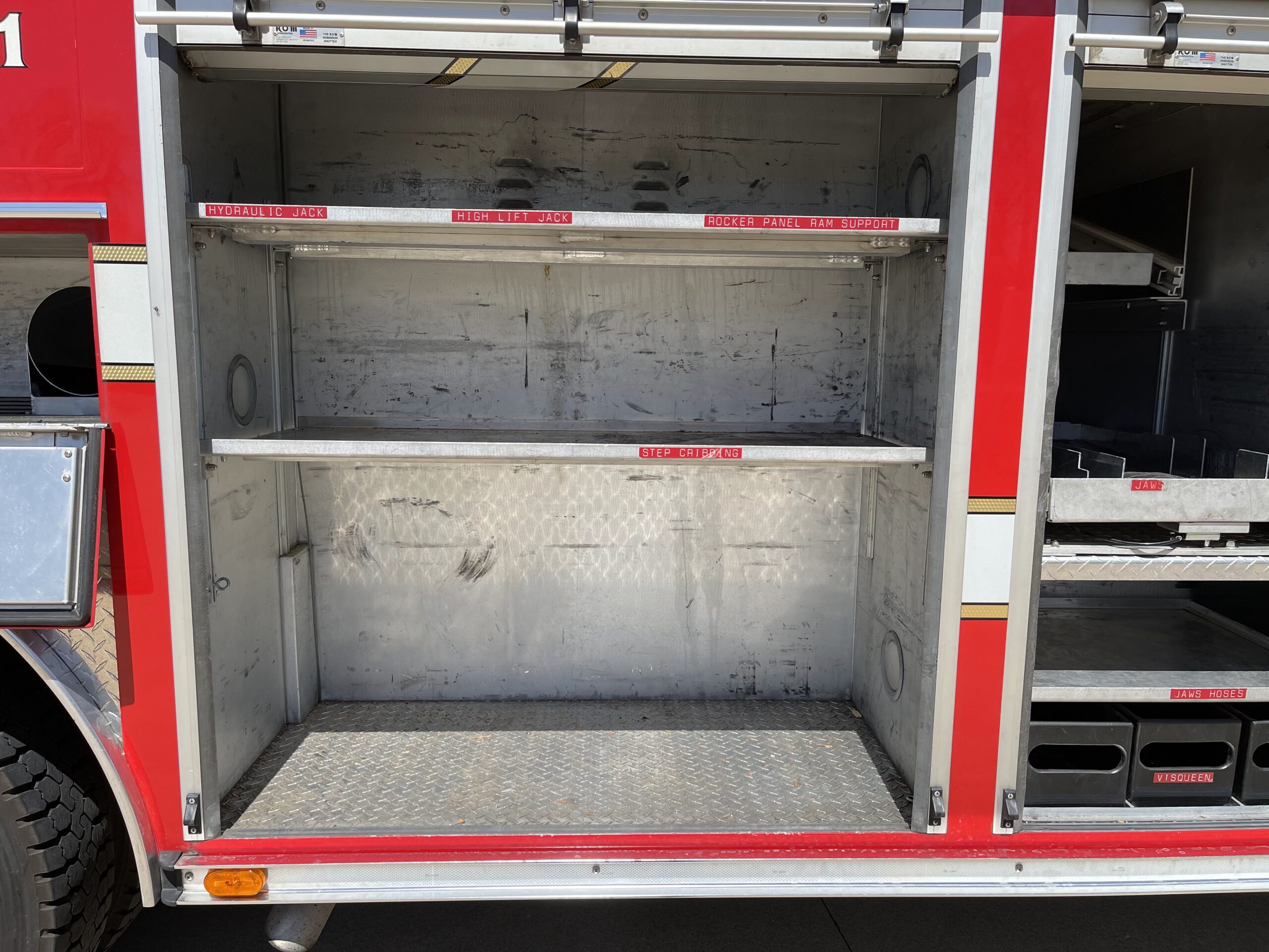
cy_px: 476
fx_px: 953
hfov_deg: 67.3
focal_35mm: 26
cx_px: 634
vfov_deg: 53.1
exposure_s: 1/3559
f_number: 1.6
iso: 32
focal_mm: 5.1
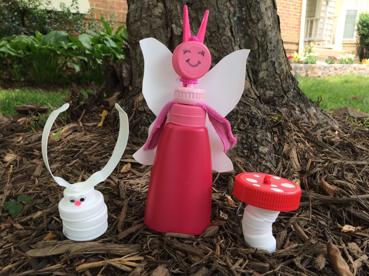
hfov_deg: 61.7
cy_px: 138
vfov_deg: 48.2
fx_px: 309
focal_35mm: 29
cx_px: 184
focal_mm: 4.15
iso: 32
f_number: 2.2
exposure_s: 1/227
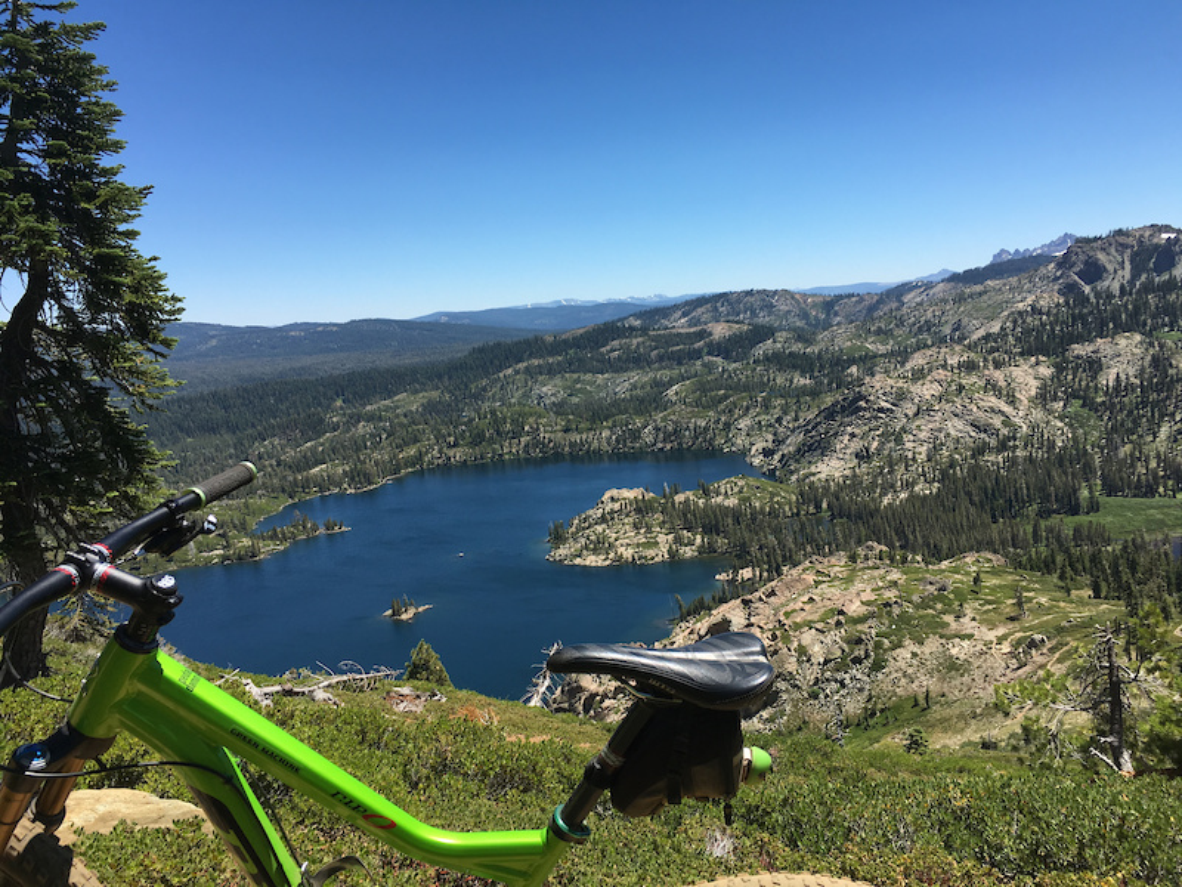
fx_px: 990
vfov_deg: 48.2
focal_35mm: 29
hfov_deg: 61.7
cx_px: 591
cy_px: 444
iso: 25
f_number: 2.2
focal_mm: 4.15
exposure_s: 1/1304
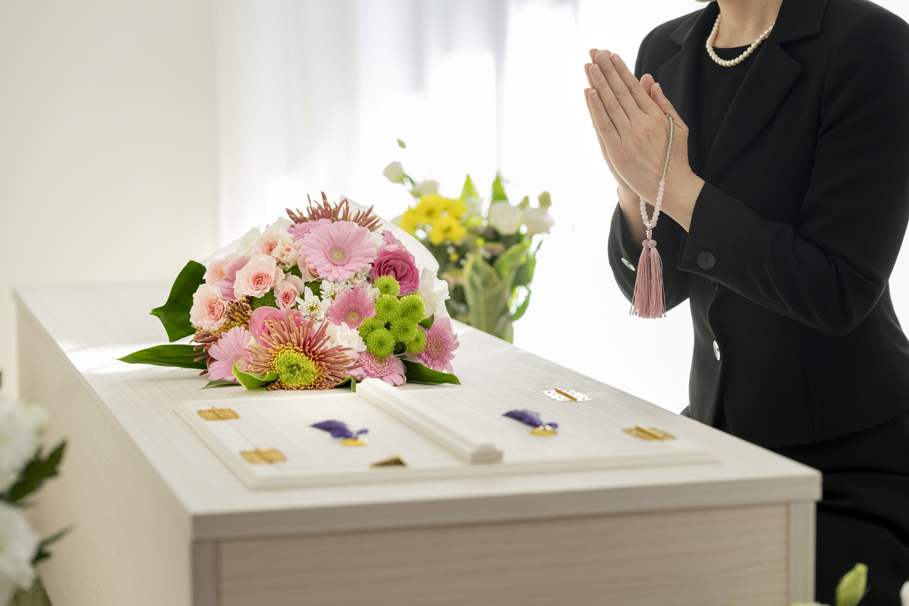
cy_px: 303
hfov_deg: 23.9
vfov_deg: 16.1
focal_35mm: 85
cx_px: 454
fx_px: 2146
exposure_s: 1/200
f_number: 3.2
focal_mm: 85
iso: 640
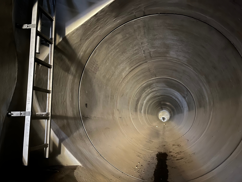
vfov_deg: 53.1
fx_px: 182
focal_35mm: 26
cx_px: 121
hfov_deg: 67.3
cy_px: 91
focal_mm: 5.1
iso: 1000
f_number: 1.6
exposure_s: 1/5
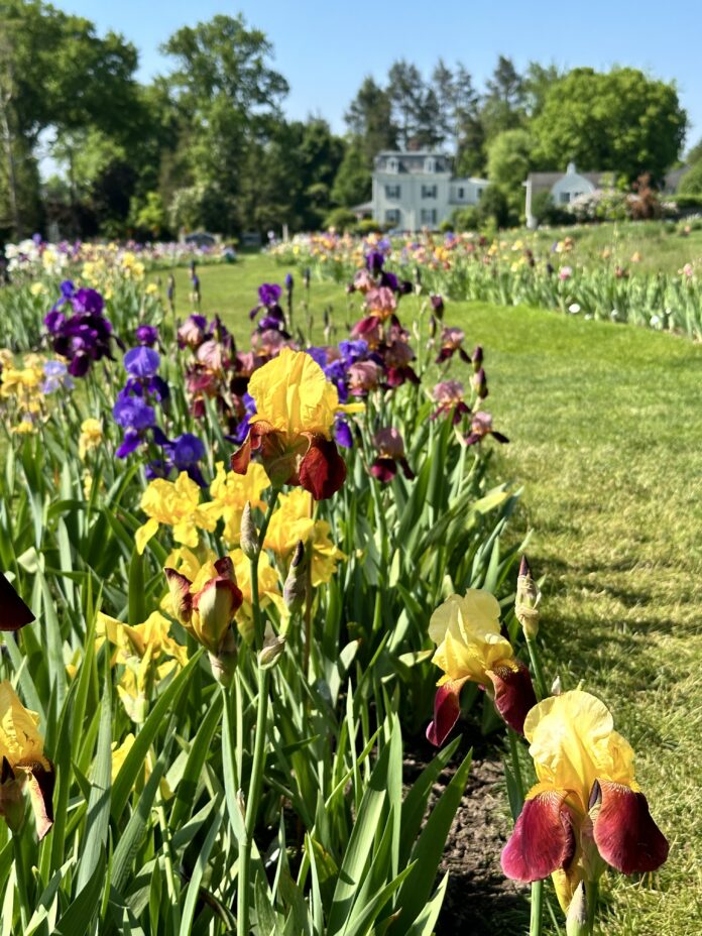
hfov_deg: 30.3
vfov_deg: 39.7
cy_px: 468
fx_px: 1298
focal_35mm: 48
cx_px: 351
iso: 64
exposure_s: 1/2114
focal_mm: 6.86
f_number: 1.78
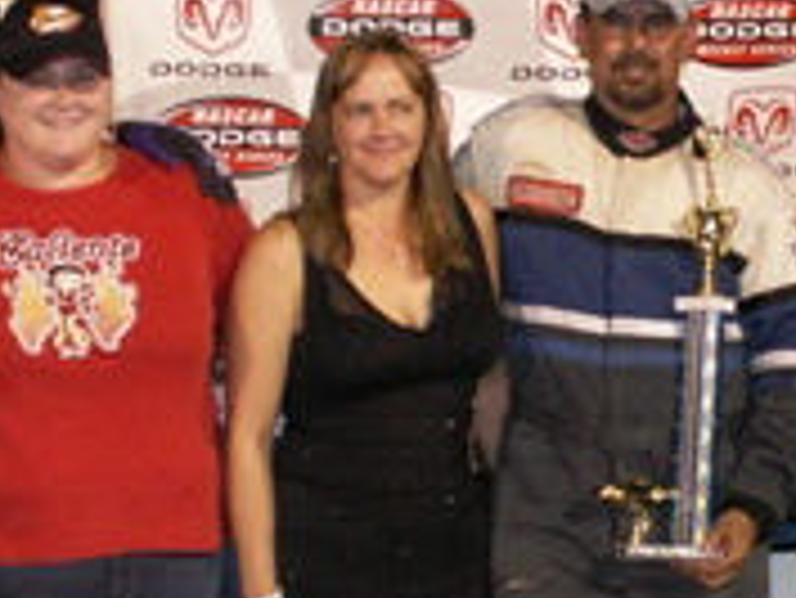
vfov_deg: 10.5
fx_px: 3245
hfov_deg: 13.8
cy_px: 378
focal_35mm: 141
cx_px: 778
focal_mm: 6.46
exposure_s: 1/40
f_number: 2.8
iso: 160
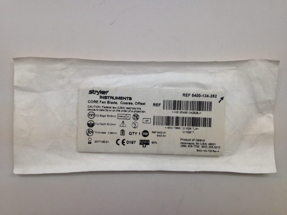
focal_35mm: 33
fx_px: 274
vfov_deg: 42.9
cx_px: 144
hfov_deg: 55.4
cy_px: 108
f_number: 2.4
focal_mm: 4.12
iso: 80
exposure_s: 1/120
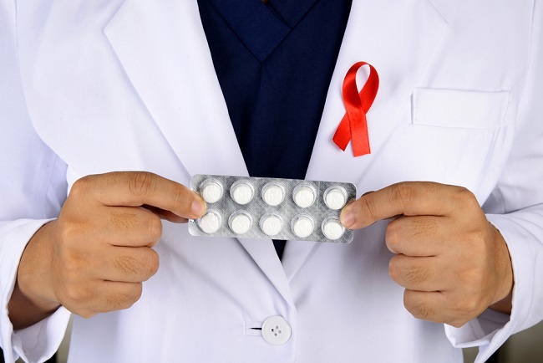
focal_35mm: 85
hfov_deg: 23.9
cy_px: 182
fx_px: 1283
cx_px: 272
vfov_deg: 16.1
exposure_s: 1/125
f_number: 13
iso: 100
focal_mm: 85
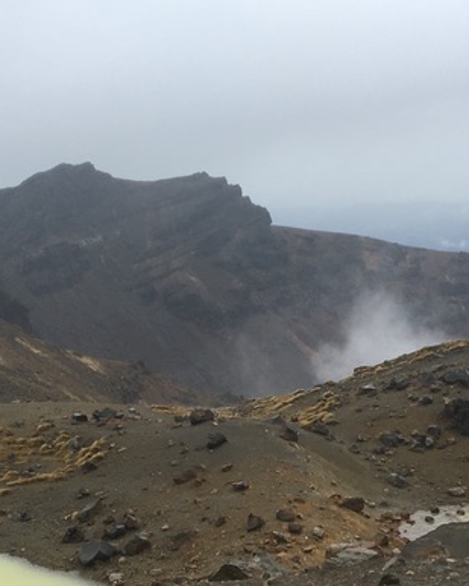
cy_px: 454
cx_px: 209
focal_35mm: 75
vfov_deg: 25.0
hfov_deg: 20.4
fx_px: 1301
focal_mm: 4.15
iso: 25
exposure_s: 1/827
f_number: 2.2
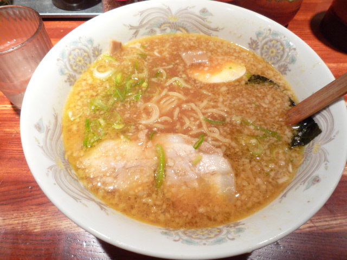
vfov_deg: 54.9
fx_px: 251
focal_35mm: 25
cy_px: 130
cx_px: 174
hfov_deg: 69.4
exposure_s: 1/30
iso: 200
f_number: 2.8
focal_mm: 4.4
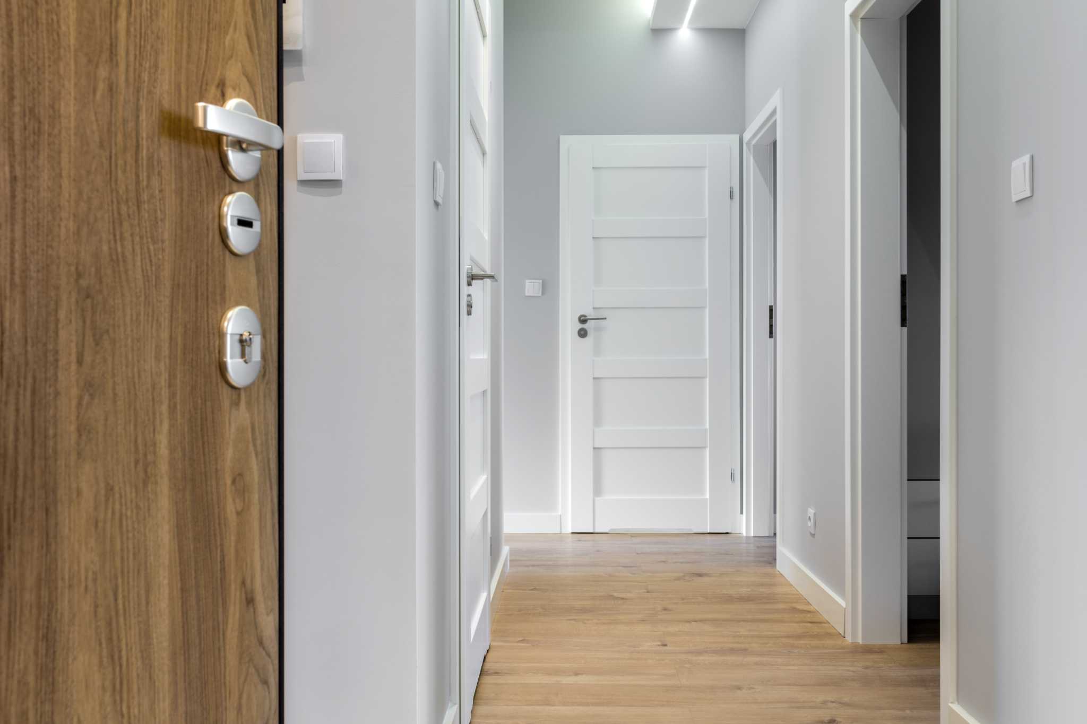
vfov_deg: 37.8
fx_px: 1057
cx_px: 544
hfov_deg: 54.4
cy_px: 362
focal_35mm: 35
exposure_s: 1
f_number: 11
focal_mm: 35
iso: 64
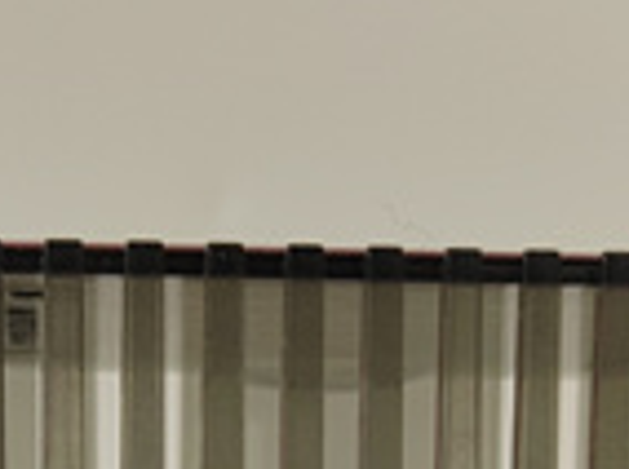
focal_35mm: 81
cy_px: 772
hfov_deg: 23.9
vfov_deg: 16.1
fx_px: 1469
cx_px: 142
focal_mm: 5.52
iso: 1513
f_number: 1.9
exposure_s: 1/60
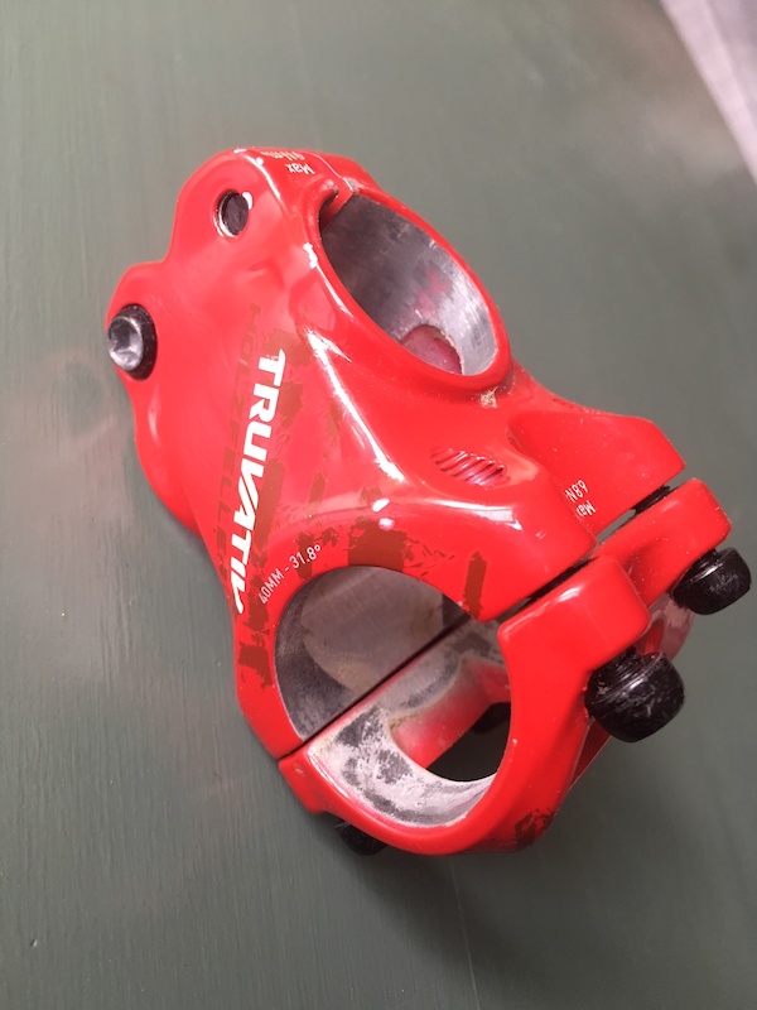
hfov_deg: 48.2
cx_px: 378
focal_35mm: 29
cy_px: 505
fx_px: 846
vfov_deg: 61.7
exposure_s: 1/30
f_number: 2.2
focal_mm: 4.15
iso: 100
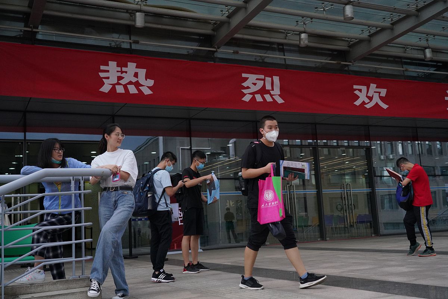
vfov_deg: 34.2
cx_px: 224
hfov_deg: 49.5
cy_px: 150
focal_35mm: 39
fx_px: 485
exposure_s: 1/3200
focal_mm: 39
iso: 4000
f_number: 5
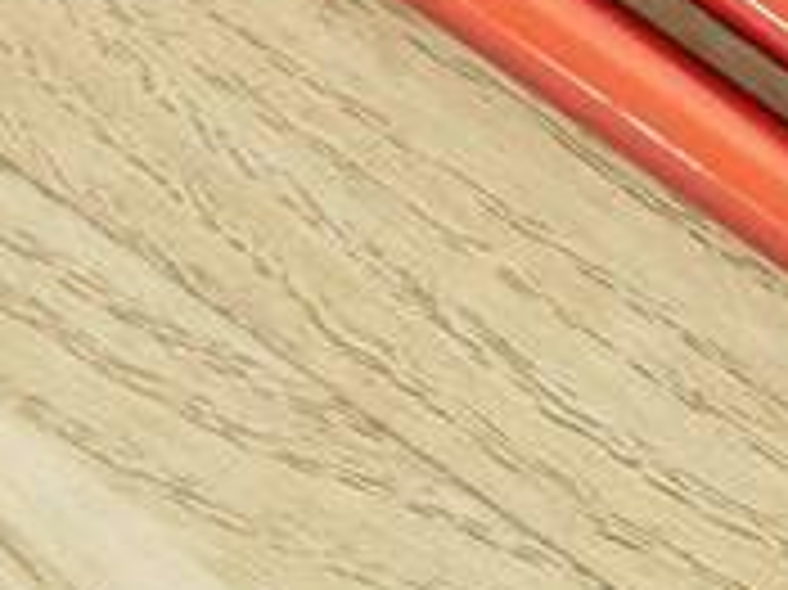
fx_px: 8326
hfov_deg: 5.1
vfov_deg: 4.0
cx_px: 2627
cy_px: -356
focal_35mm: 366
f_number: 4.5
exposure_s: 1/40
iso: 1600
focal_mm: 25
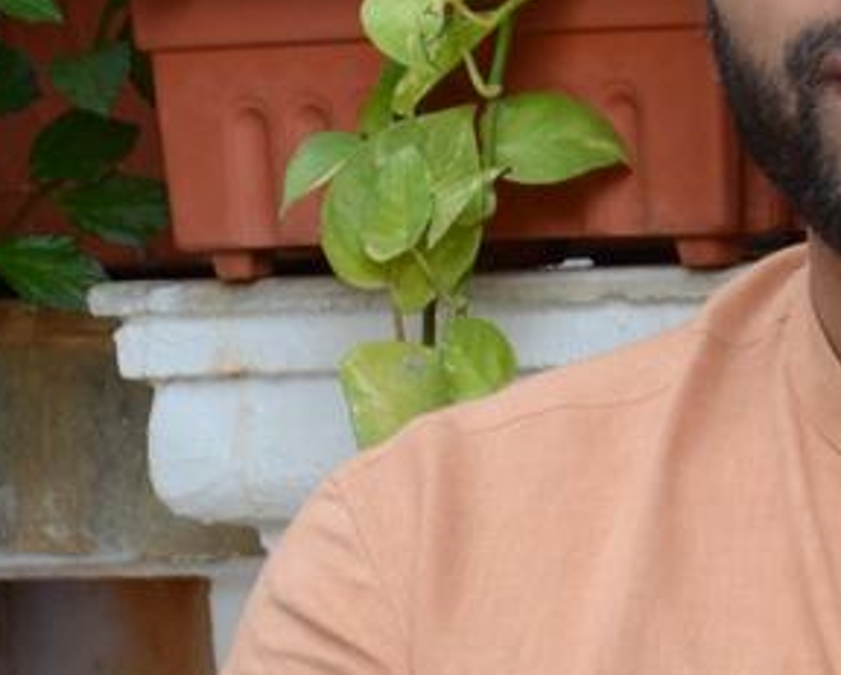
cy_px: 634
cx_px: 956
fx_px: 10489
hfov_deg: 4.6
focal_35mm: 421
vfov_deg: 3.7
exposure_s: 1/125
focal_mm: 80
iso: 500
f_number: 5.6
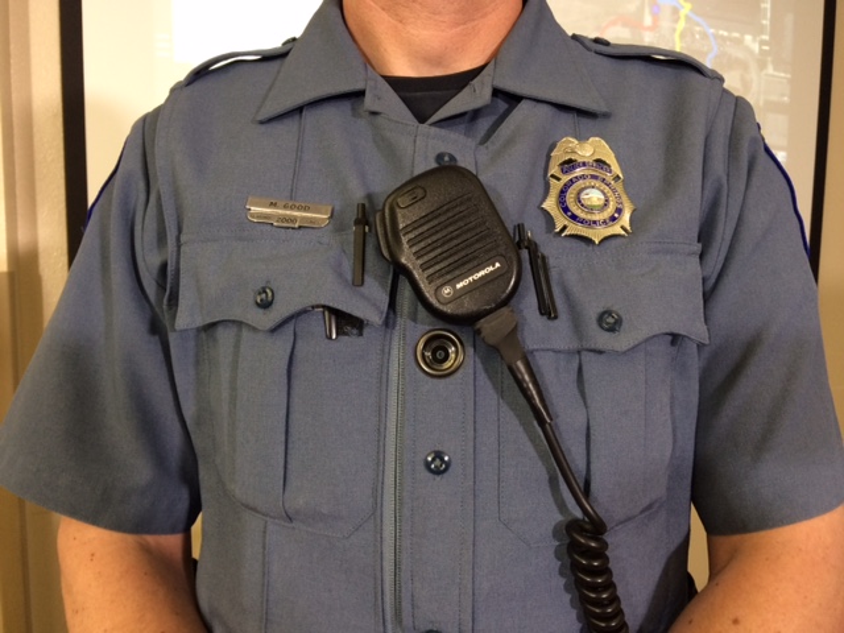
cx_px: 422
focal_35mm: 29
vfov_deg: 48.2
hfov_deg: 61.7
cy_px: 316
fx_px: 707
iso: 100
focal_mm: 4.15
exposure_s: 1/30
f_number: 2.2
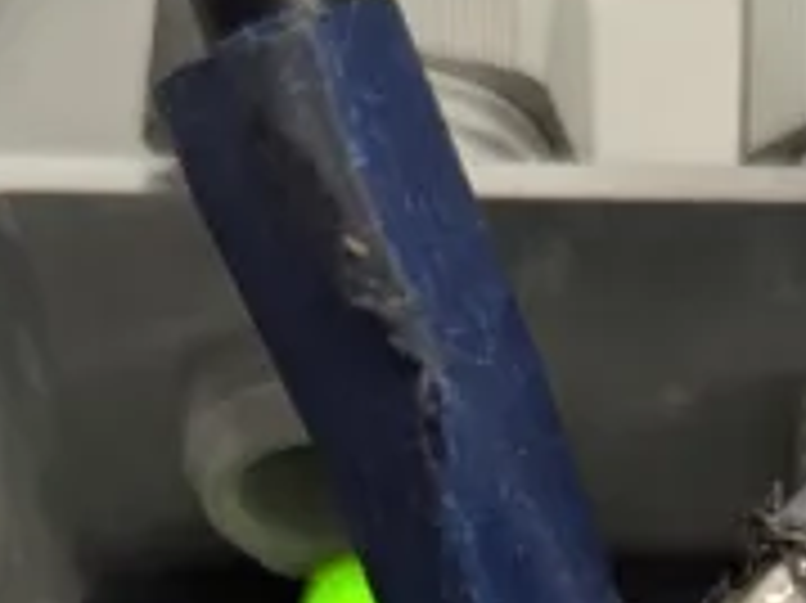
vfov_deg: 11.3
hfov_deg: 16.1
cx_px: 723
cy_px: 1134
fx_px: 2815
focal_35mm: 121
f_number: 1.85
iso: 132
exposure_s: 1/65.8
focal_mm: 6.81
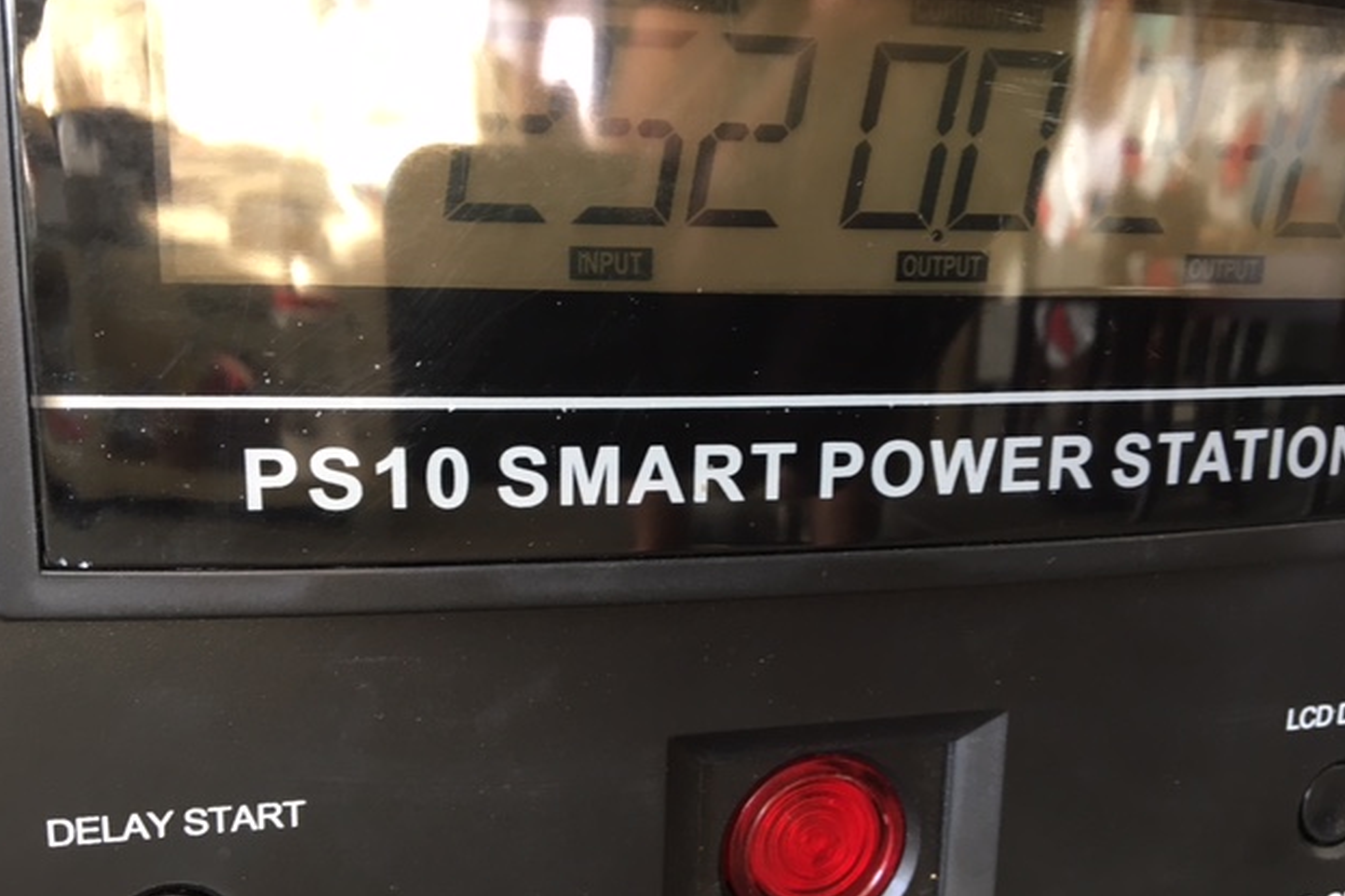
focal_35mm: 31
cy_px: 466
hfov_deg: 60.3
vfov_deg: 42.3
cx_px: 663
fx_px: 1158
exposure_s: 1/33
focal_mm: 4.15
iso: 100
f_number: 2.2
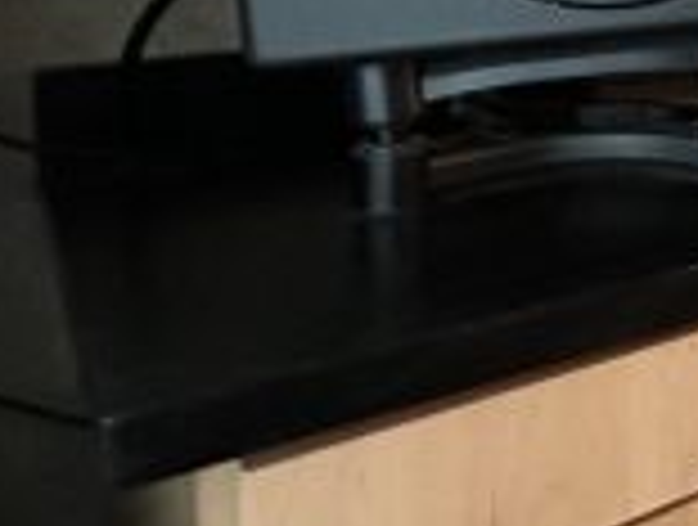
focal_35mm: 56
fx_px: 1132
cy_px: -81
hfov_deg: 22.3
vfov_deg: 24.1
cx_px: 1223
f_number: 2.2
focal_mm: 2.22
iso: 1000
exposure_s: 1/60
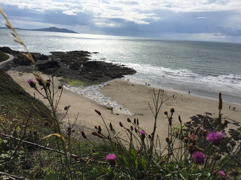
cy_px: 90
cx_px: 120
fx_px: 202
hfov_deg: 61.7
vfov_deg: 48.2
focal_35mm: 29
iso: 32
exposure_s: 1/4950
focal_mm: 4.15
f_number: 2.2
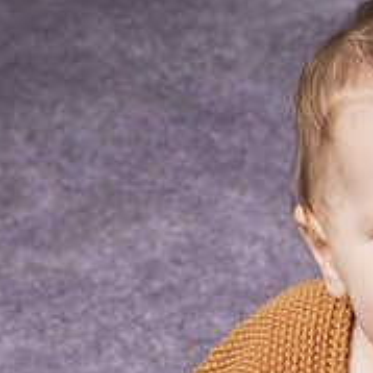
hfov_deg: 6.9
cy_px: 596
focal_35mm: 252
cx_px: 425
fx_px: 3072
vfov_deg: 6.8
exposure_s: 1/125
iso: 200
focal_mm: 55
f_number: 8
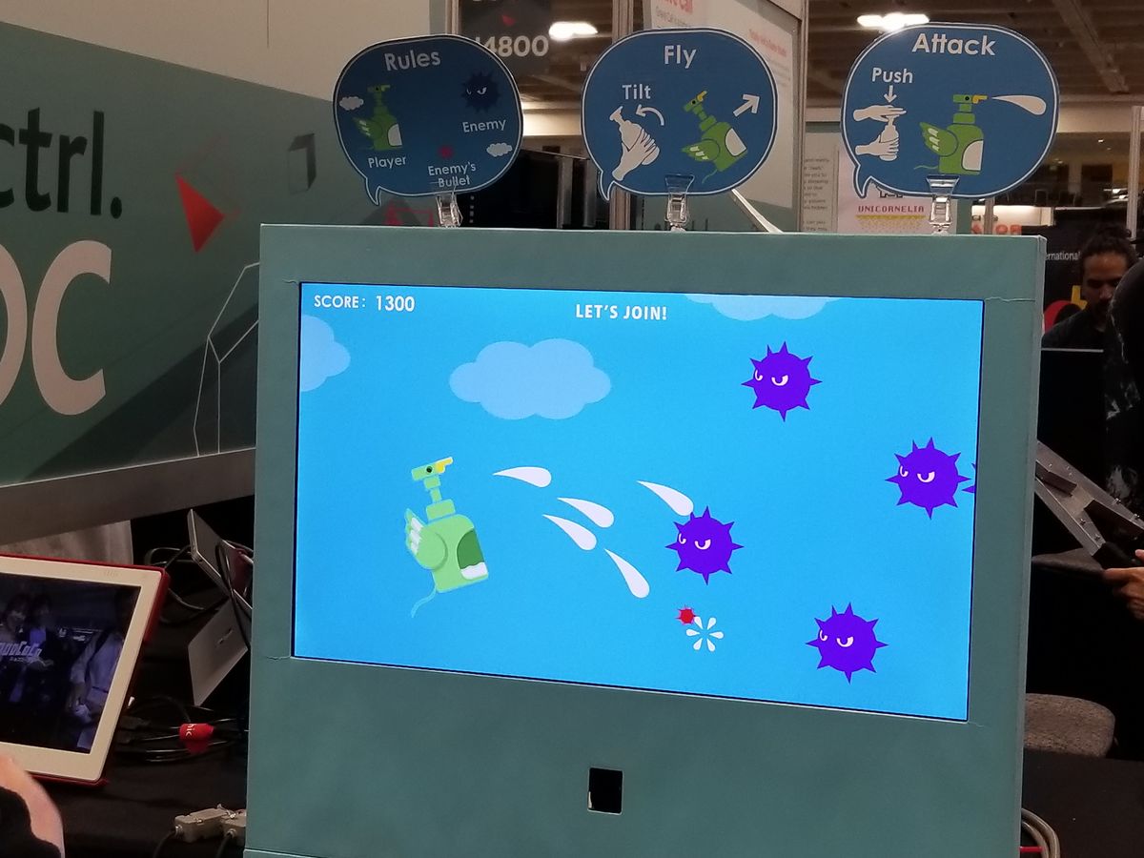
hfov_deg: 67.3
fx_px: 859
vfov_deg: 53.1
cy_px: 429
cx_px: 572
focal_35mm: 26
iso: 80
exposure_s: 1/60
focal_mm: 4.25
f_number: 1.7
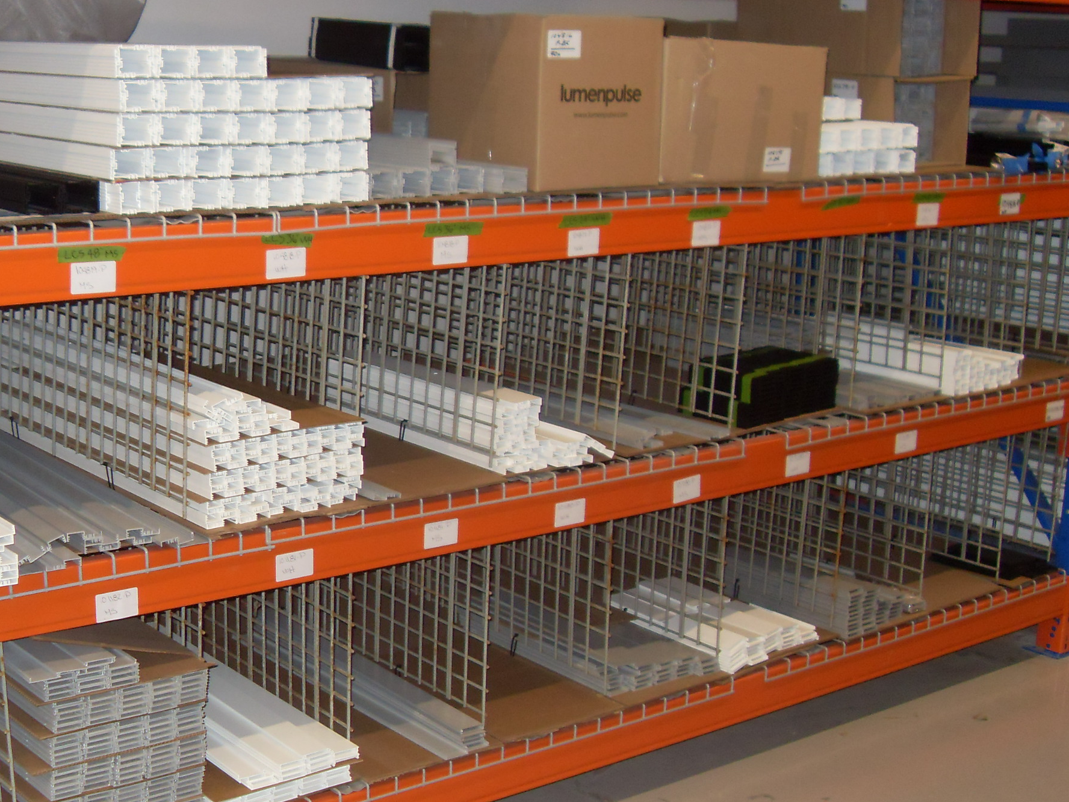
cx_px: 388
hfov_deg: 35.3
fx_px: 1668
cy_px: 431
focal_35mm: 54
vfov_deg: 27.0
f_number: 2.8
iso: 160
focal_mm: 6.3
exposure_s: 1/45
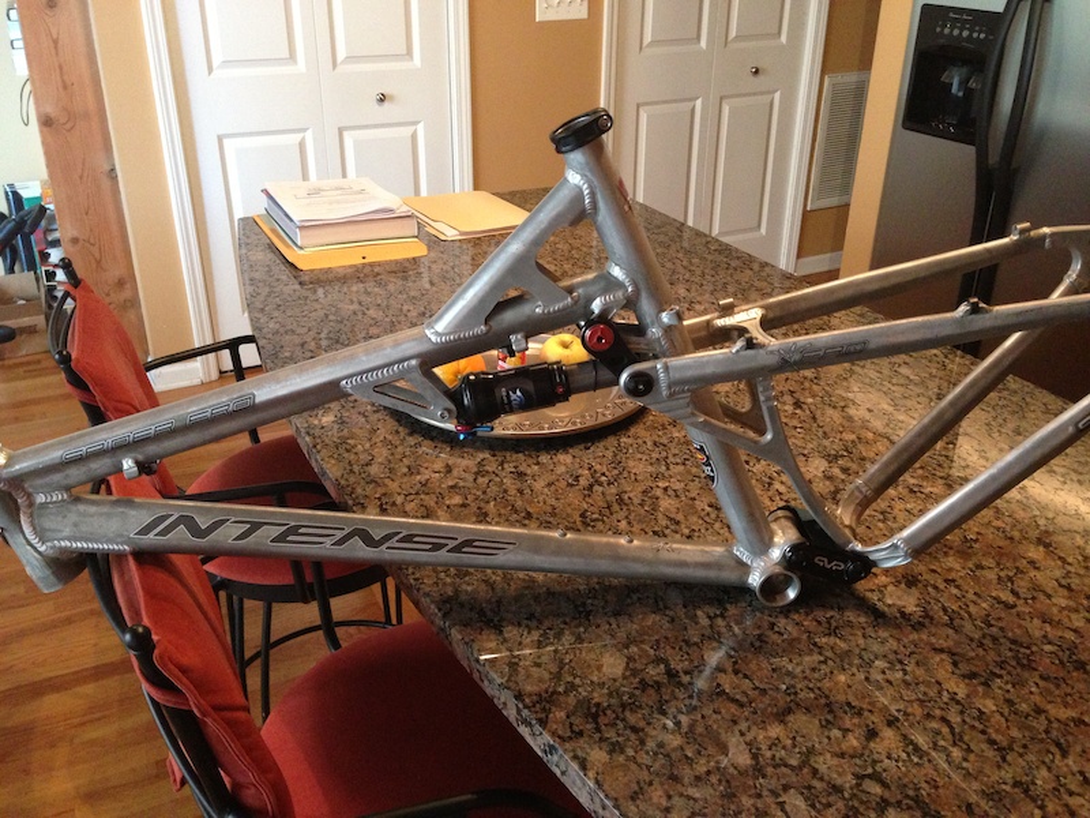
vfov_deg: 42.9
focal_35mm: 33
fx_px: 1039
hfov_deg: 55.4
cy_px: 409
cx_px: 545
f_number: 2.4
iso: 400
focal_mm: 4.13
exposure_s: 1/20
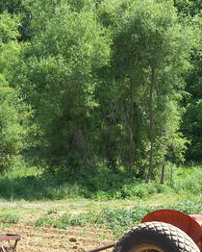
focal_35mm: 87
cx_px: 139
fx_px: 649
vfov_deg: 21.5
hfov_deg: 17.6
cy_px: 229
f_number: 3.2
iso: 50
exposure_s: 1/400
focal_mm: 7.1
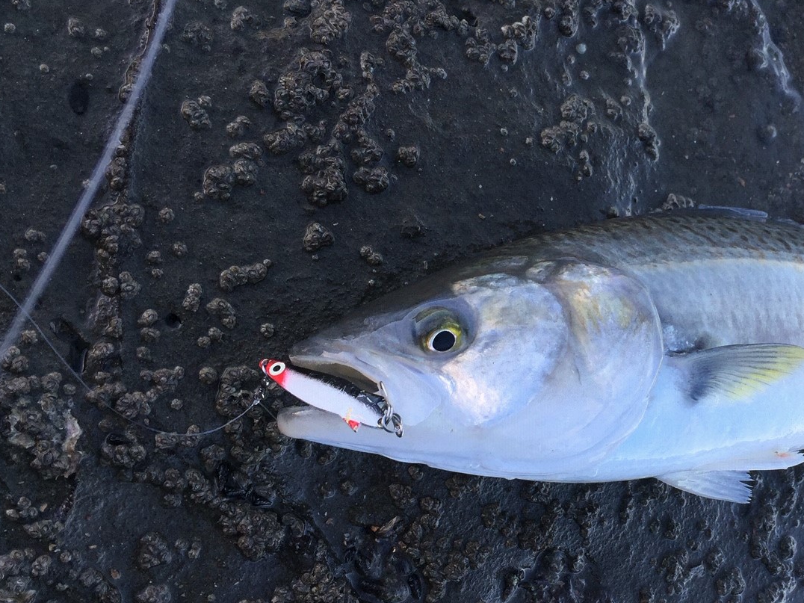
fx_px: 1022
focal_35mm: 44
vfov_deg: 32.9
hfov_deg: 41.8
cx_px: 591
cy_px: 319
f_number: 2.2
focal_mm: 4.15
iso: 32
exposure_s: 1/218
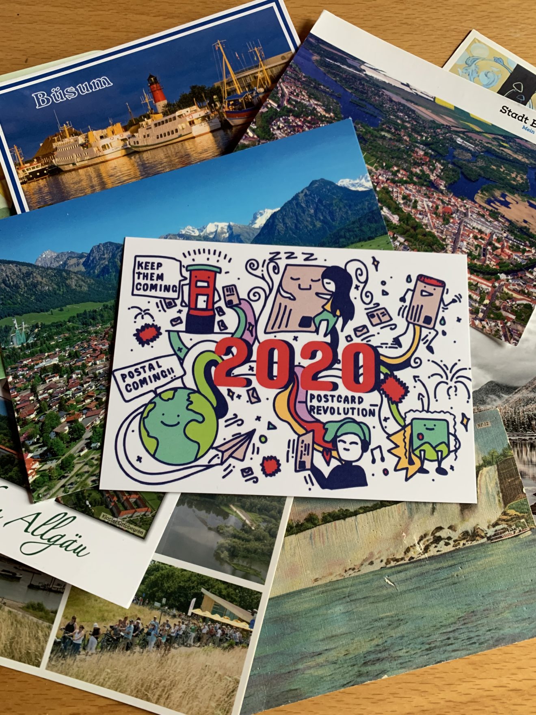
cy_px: 358
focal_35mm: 26
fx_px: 537
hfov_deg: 53.1
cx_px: 268
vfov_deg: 67.3
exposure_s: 1/60
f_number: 1.8
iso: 160
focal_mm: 4.25
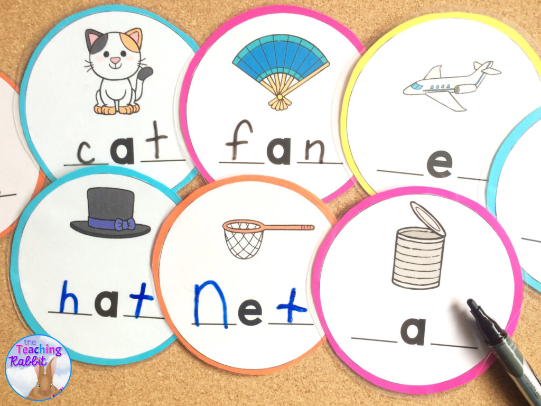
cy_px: 203
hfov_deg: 61.7
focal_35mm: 29
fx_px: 453
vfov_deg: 48.2
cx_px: 270
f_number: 2.2
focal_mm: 4.15
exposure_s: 1/30
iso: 50
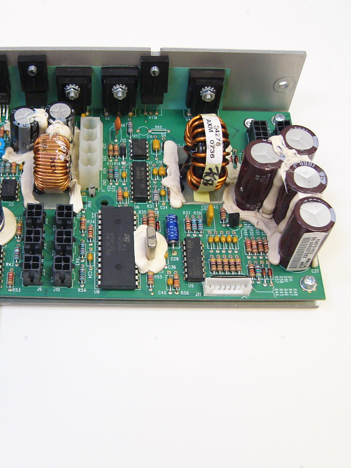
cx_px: 94
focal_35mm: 49
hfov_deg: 29.3
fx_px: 662
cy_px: 235
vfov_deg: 38.9
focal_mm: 6
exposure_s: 1/30
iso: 150
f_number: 2.8
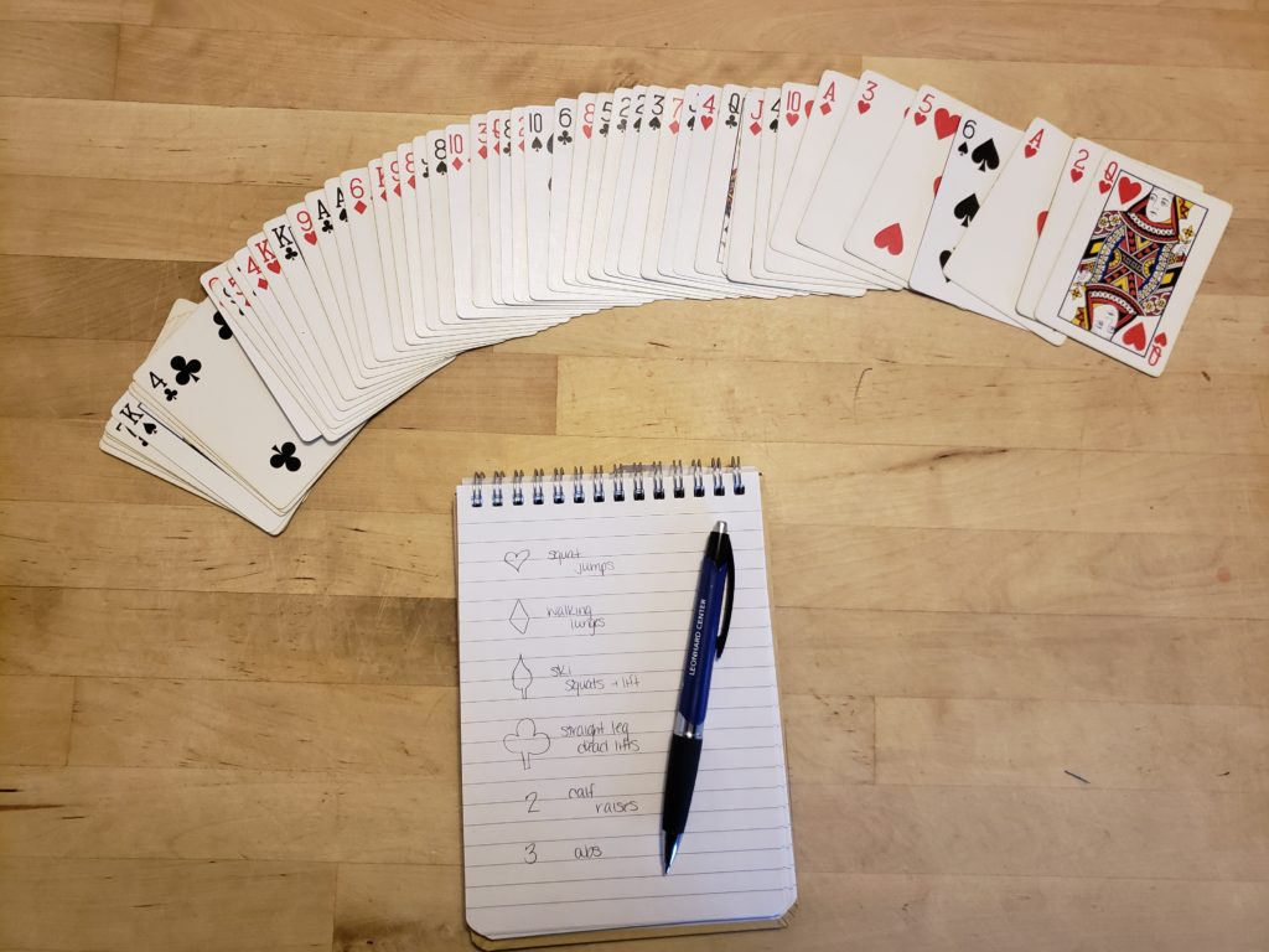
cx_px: 634
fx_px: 953
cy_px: 476
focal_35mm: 26
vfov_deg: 53.1
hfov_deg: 67.3
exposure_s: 1/60
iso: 320
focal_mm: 4.3
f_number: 1.5
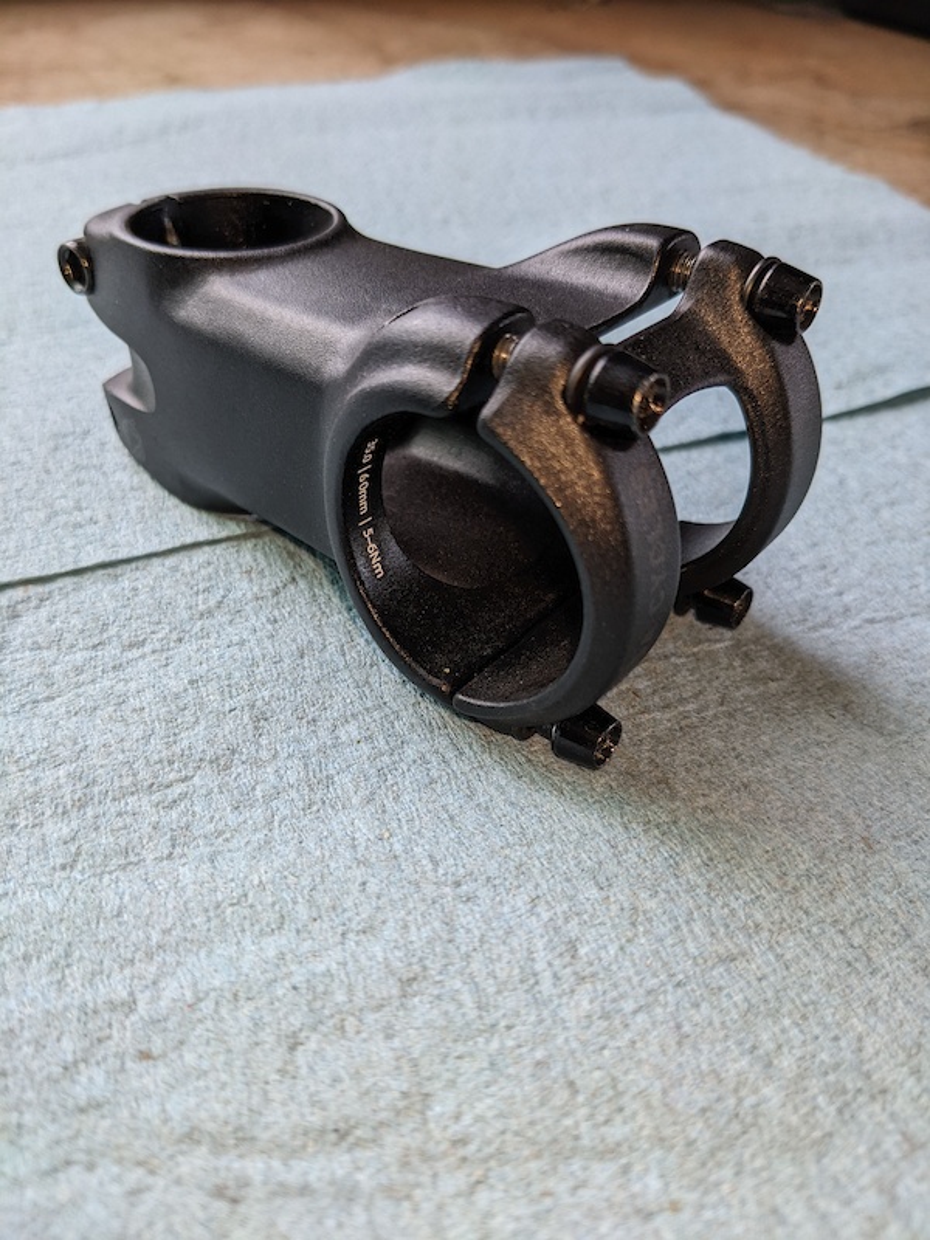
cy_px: 620
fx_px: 967
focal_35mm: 27
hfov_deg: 51.4
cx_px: 465
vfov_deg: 65.3
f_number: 1.73
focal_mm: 4.38
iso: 55
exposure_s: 1/185
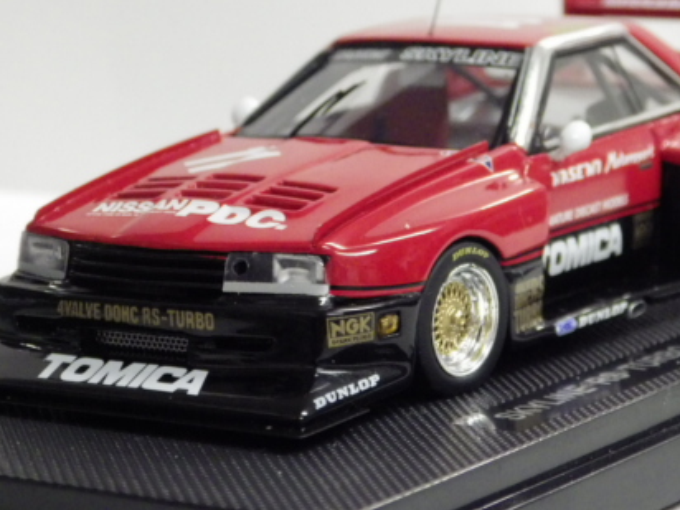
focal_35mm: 160
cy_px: 180
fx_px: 3143
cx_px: 423
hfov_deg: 12.3
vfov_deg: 9.3
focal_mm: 18.4
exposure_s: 1/40
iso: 800
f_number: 4.6
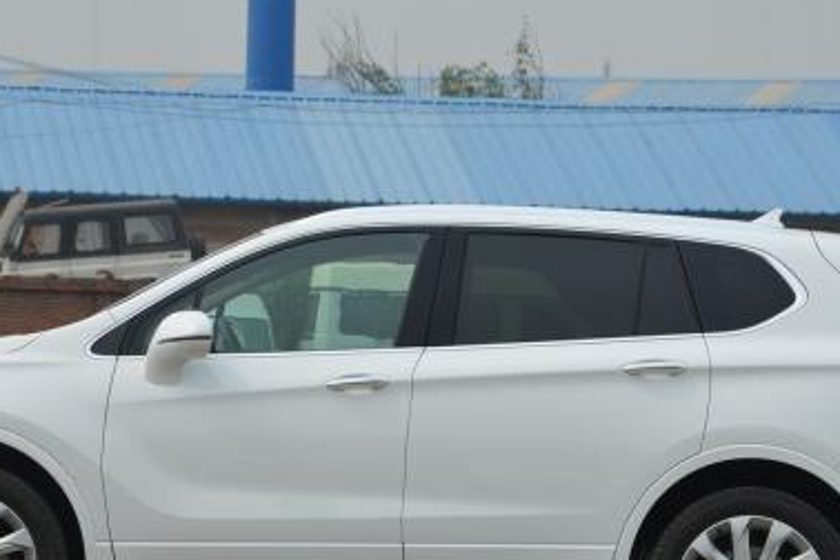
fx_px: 6413
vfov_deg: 5.0
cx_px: 367
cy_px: 391
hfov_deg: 7.5
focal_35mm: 275
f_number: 9
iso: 100
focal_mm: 105
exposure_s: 1/400
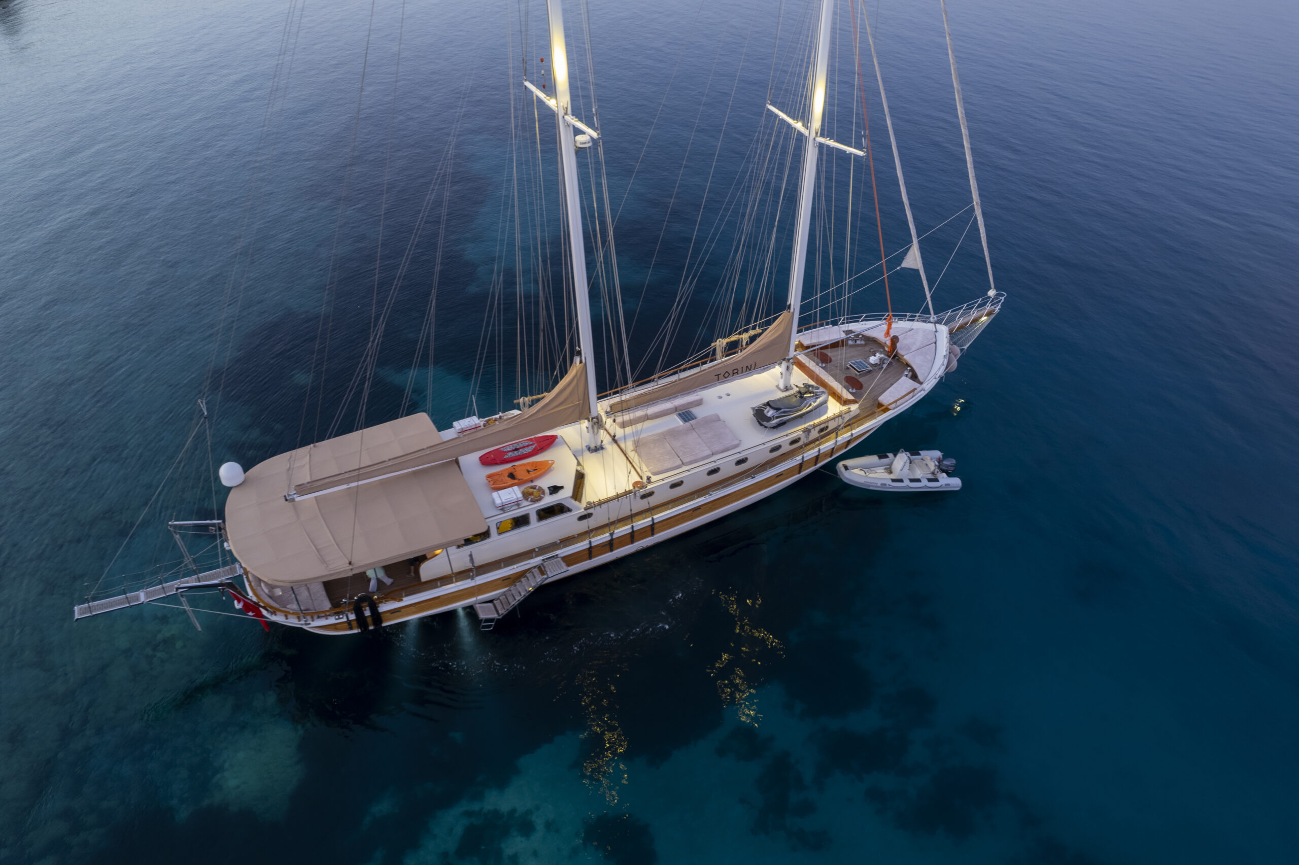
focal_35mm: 22
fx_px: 794
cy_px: 432
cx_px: 650
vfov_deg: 57.2
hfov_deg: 78.6
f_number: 2.8
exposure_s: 1/8
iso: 100
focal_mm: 8.38
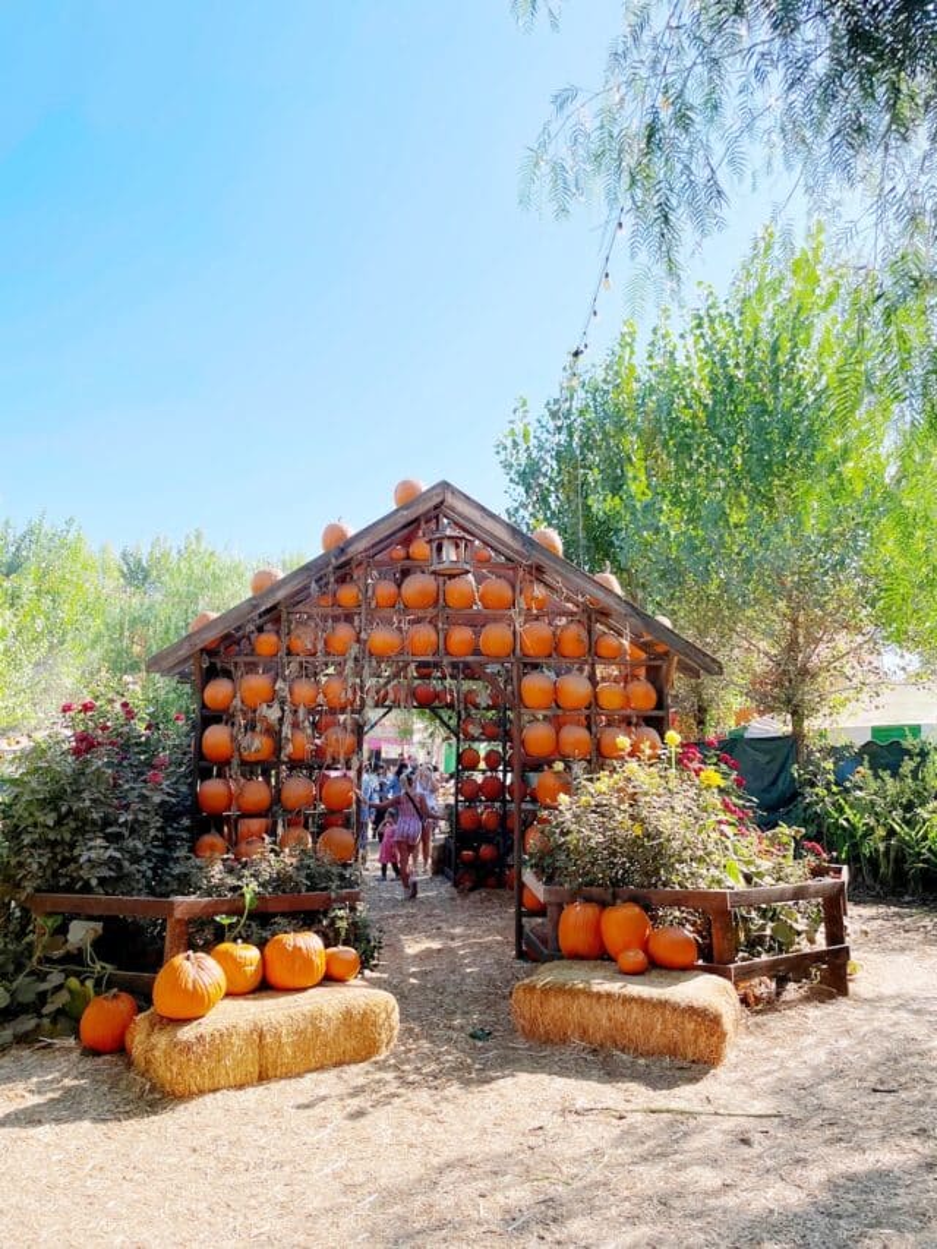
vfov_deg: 67.3
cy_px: 624
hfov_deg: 53.1
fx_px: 938
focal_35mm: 26
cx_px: 468
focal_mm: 4.2
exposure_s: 1/1984
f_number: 1.6
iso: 32
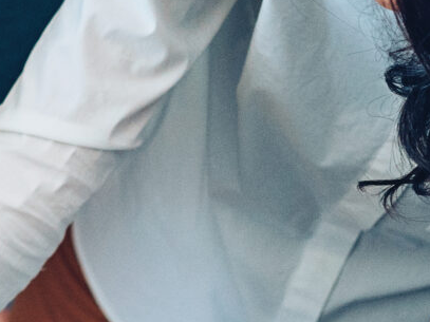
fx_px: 3303
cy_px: 537
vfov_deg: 5.5
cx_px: -515
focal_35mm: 266
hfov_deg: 7.1
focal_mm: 55
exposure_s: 1/200
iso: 1250
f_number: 2.5
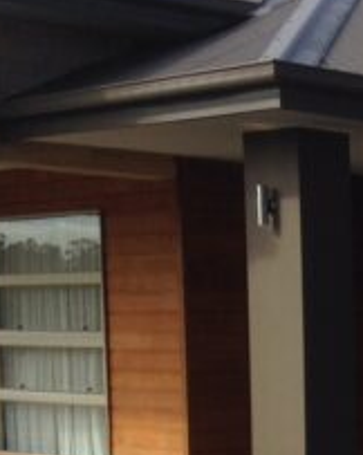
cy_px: 531
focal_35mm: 127
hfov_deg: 11.3
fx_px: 1708
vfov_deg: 14.7
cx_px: 657
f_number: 2.4
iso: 50
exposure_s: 1/1869
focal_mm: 4.12
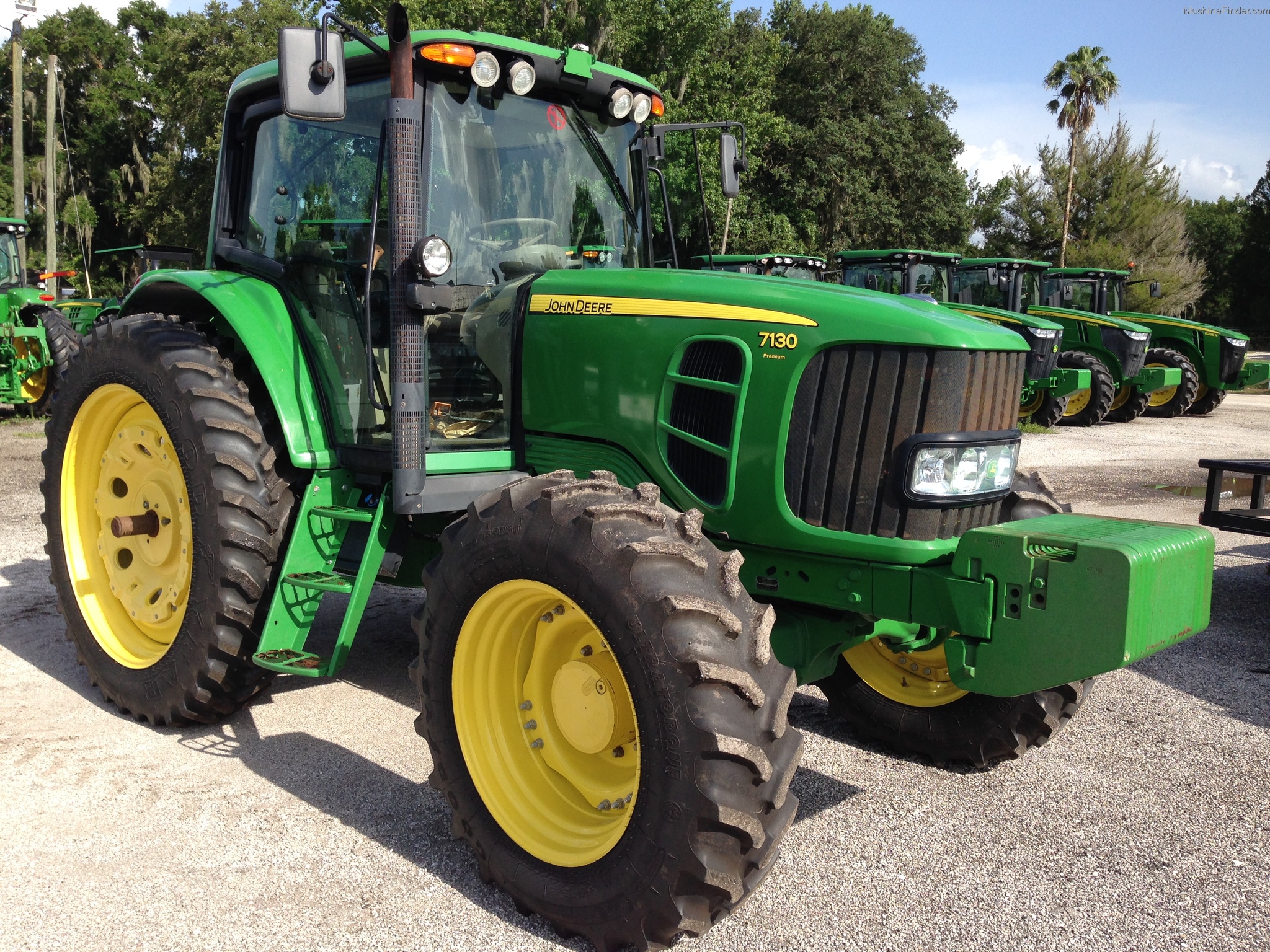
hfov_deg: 55.4
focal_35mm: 33
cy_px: 476
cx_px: 635
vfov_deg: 42.9
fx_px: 1211
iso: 50
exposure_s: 1/951
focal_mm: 4.12
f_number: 2.4
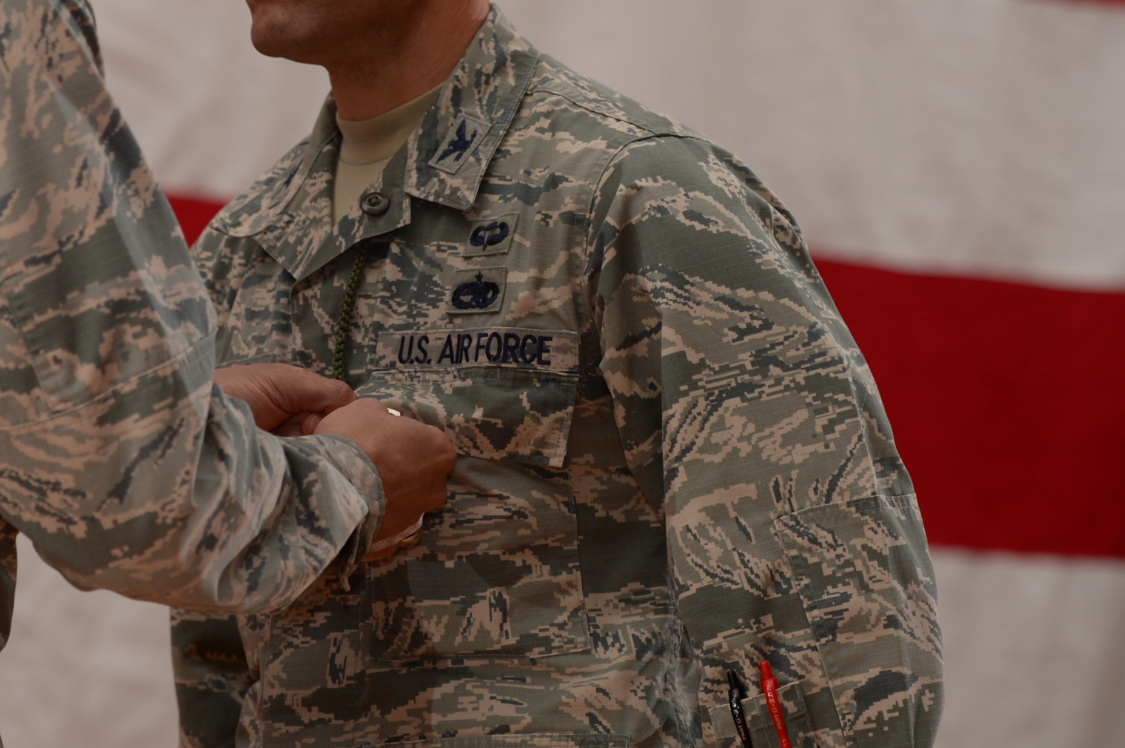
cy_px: 218
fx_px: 8086
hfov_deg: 7.9
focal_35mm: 259
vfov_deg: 5.3
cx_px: 181
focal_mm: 130
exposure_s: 1/125
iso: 400
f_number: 4
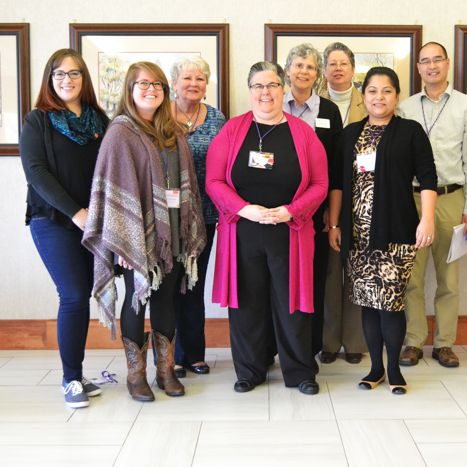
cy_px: 233
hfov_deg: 33.8
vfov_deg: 34.0
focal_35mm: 50
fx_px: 763
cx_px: 299
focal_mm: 26
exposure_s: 1/50
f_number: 4.2
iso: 3200
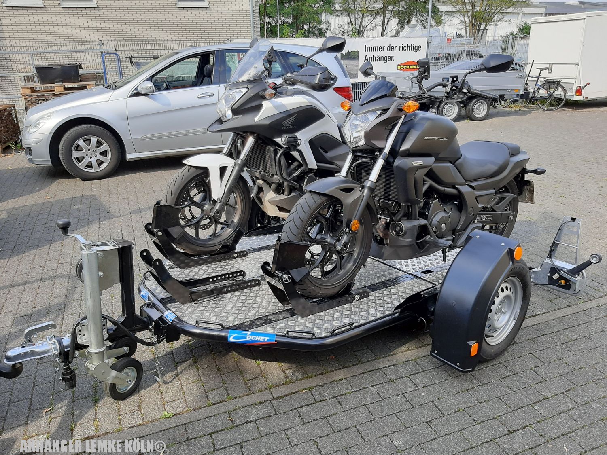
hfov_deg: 65.3
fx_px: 473
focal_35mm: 27
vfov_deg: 51.4
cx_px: 304
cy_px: 228
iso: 40
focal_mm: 3.93
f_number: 1.7
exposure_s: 1/762
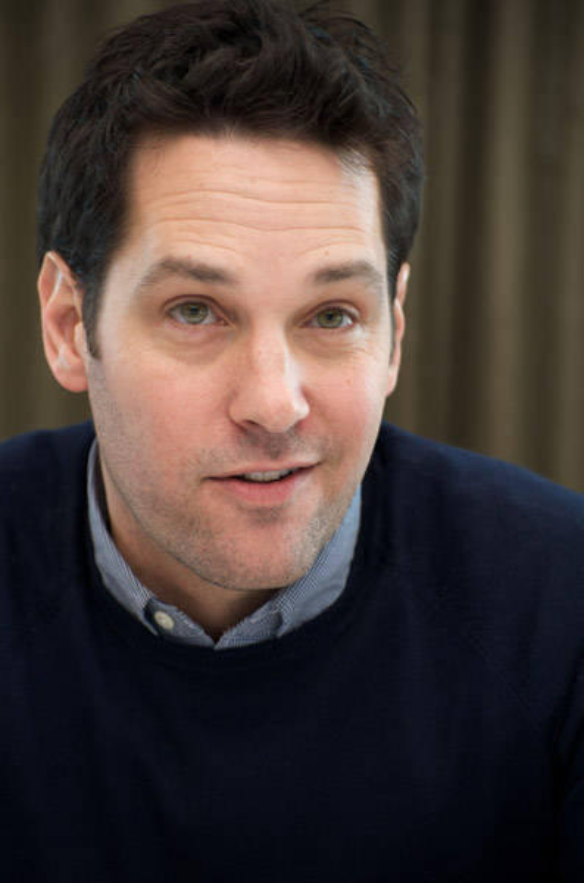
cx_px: 292
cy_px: 442
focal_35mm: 155
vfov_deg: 13.3
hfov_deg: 8.8
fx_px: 3791
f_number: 5.6
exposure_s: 1/60
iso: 640
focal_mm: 155
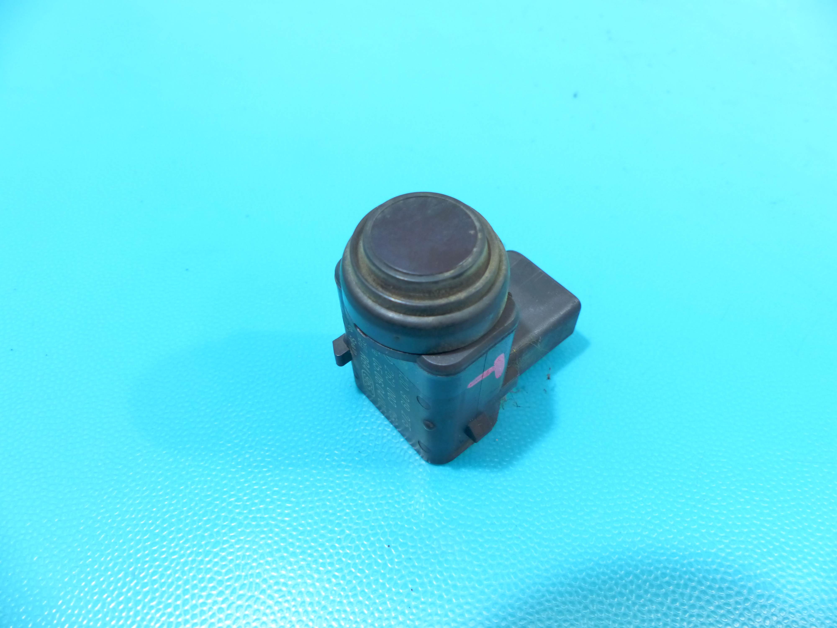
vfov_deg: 54.9
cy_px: 314
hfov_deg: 69.4
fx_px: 604
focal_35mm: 25
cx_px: 418
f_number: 2.8
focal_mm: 4.5
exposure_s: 1/30
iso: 400
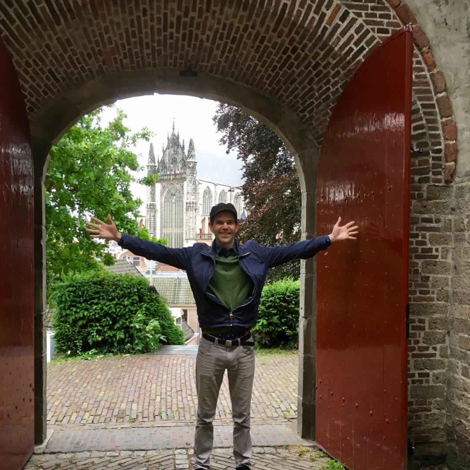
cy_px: 288
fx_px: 538
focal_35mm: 35
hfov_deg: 47.2
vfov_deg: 46.9
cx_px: 232
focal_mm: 4.15
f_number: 2.2
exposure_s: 1/33
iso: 50
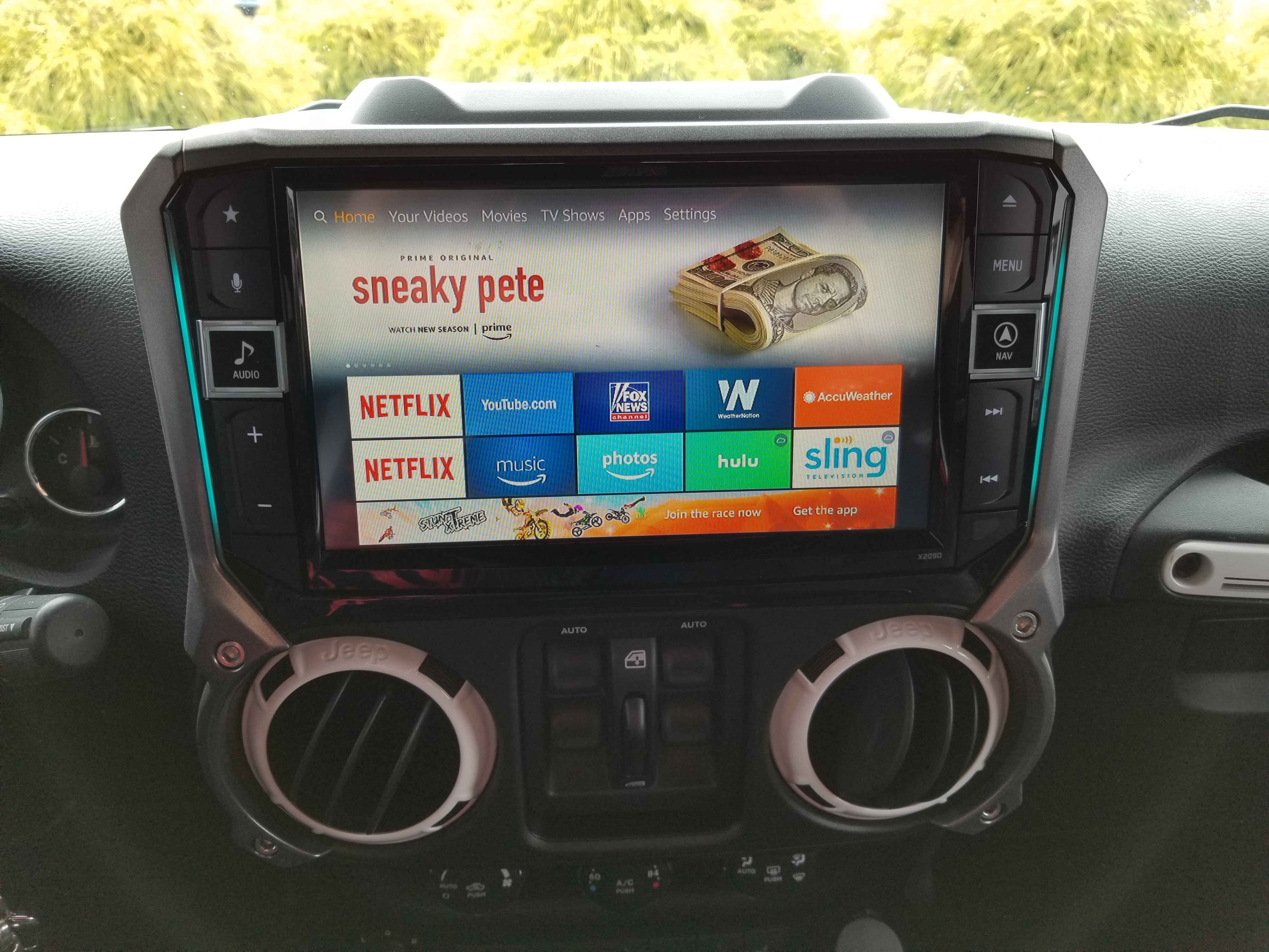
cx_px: 634
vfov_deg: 53.1
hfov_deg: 67.3
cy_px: 476
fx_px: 953
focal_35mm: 26
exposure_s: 1/120
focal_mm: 4.3
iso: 160
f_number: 1.7
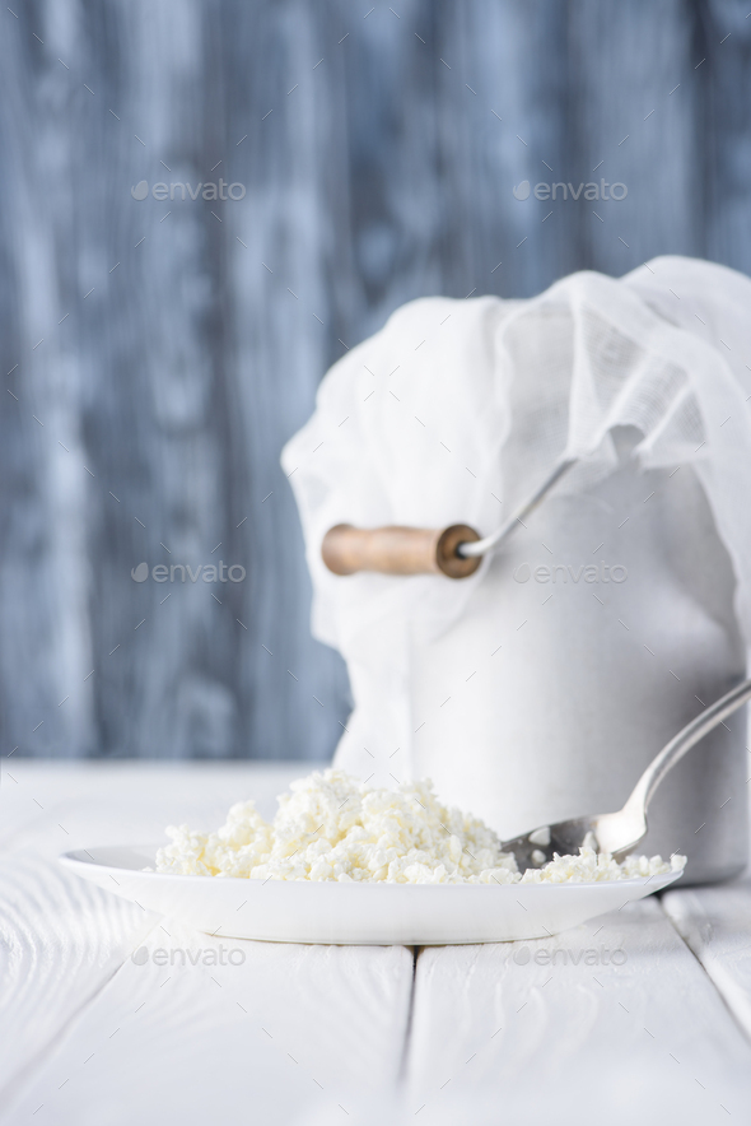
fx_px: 3283
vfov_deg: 19.5
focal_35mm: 105
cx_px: 376
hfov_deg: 13.1
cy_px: 563
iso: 64
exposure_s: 1/160
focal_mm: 105
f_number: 9
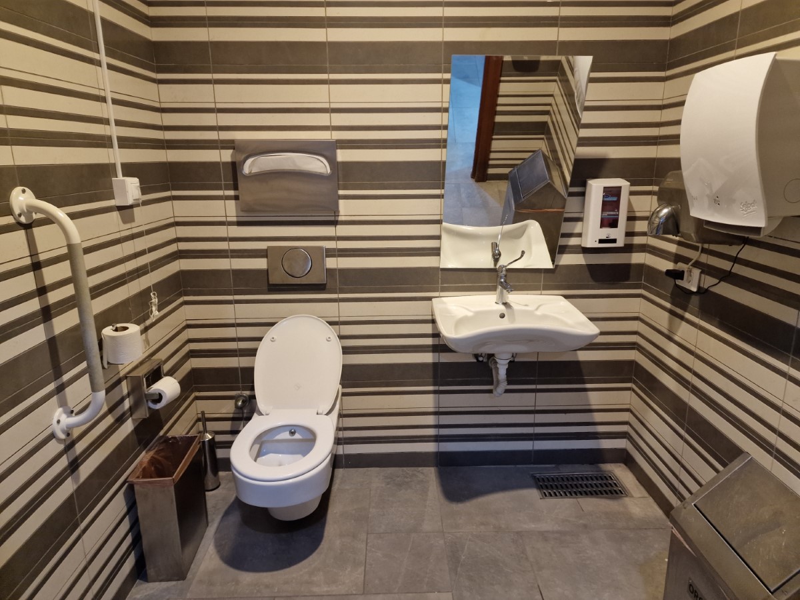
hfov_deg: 73.9
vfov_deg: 58.9
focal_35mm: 23
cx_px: 400
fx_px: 532
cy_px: 300
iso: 640
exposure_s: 1/30
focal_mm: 6.4
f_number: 1.8
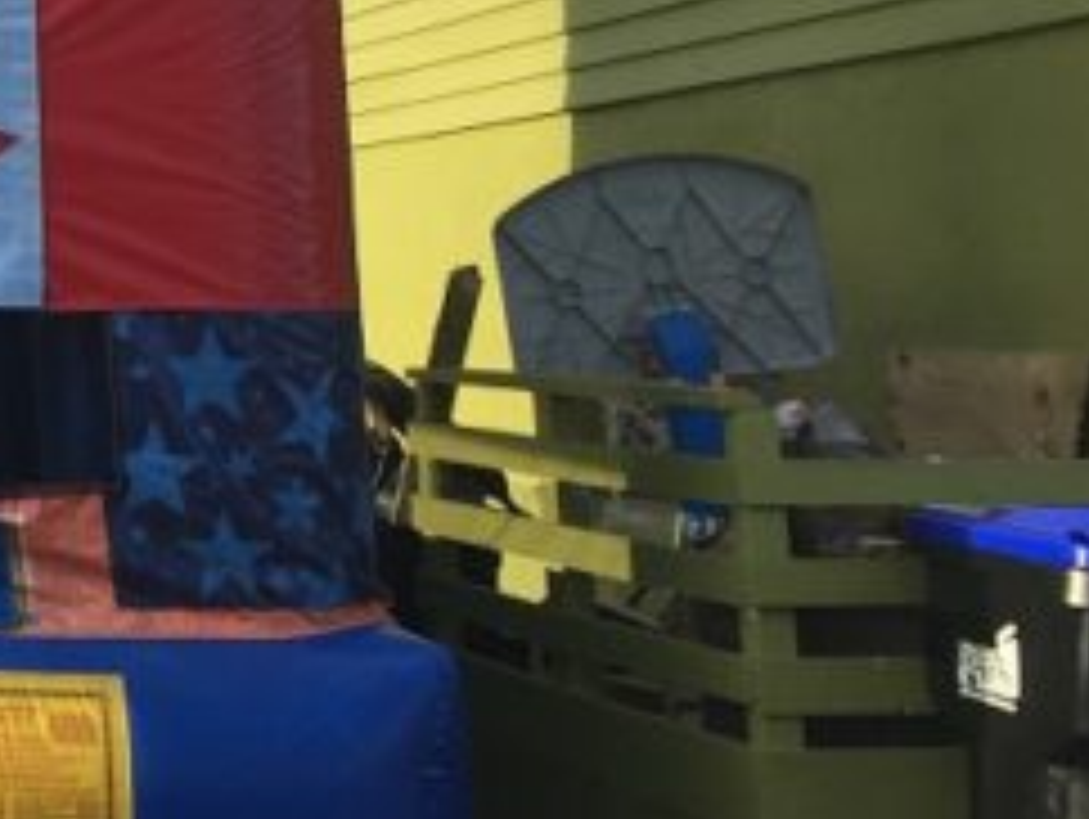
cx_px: -536
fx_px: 2897
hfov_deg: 18.8
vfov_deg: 16.0
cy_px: 140
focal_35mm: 92
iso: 32
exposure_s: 1/732
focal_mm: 4.15
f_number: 2.2
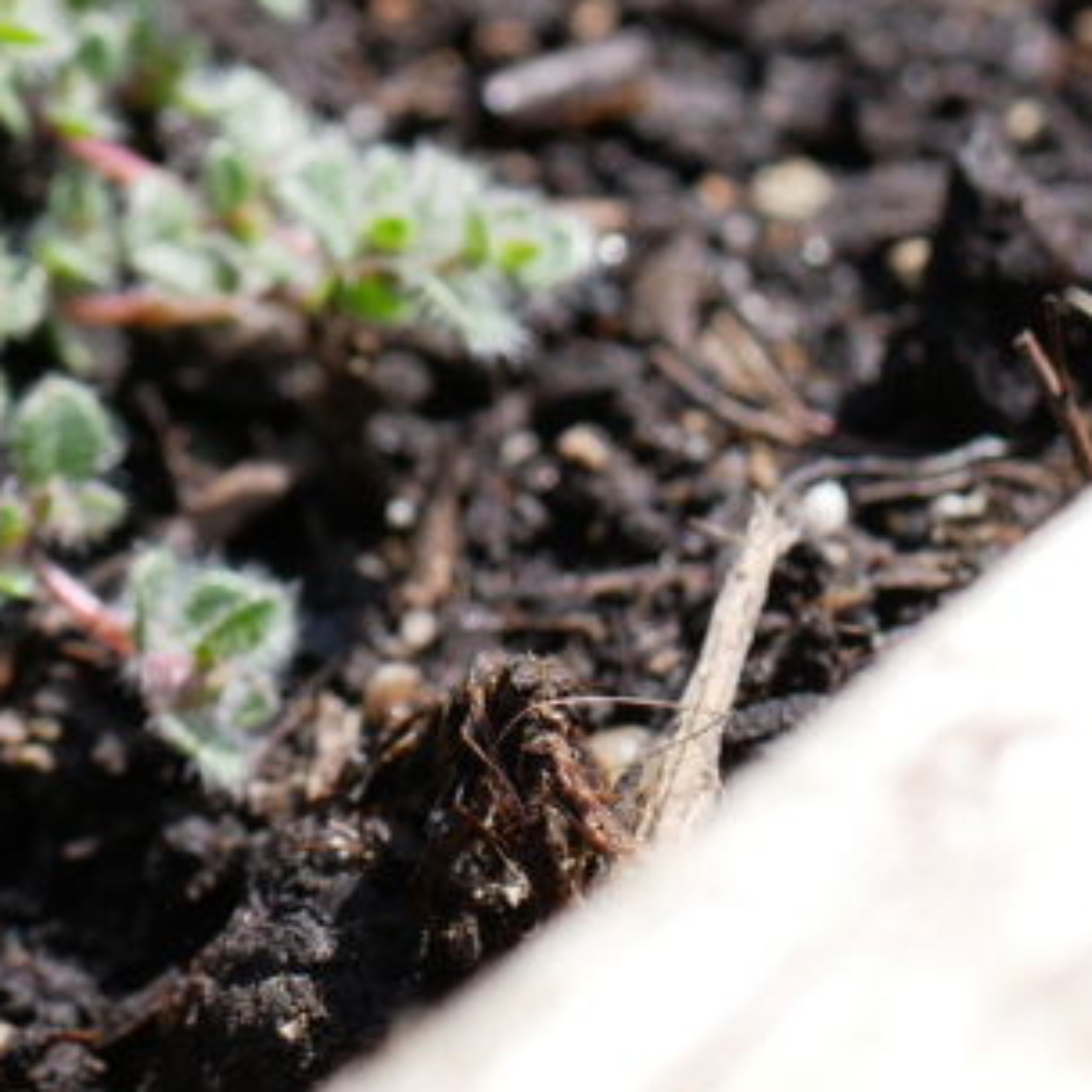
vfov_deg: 9.7
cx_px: -241
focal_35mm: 179
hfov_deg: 9.6
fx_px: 6389
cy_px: 221
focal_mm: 30
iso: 200
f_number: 5
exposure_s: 1/320
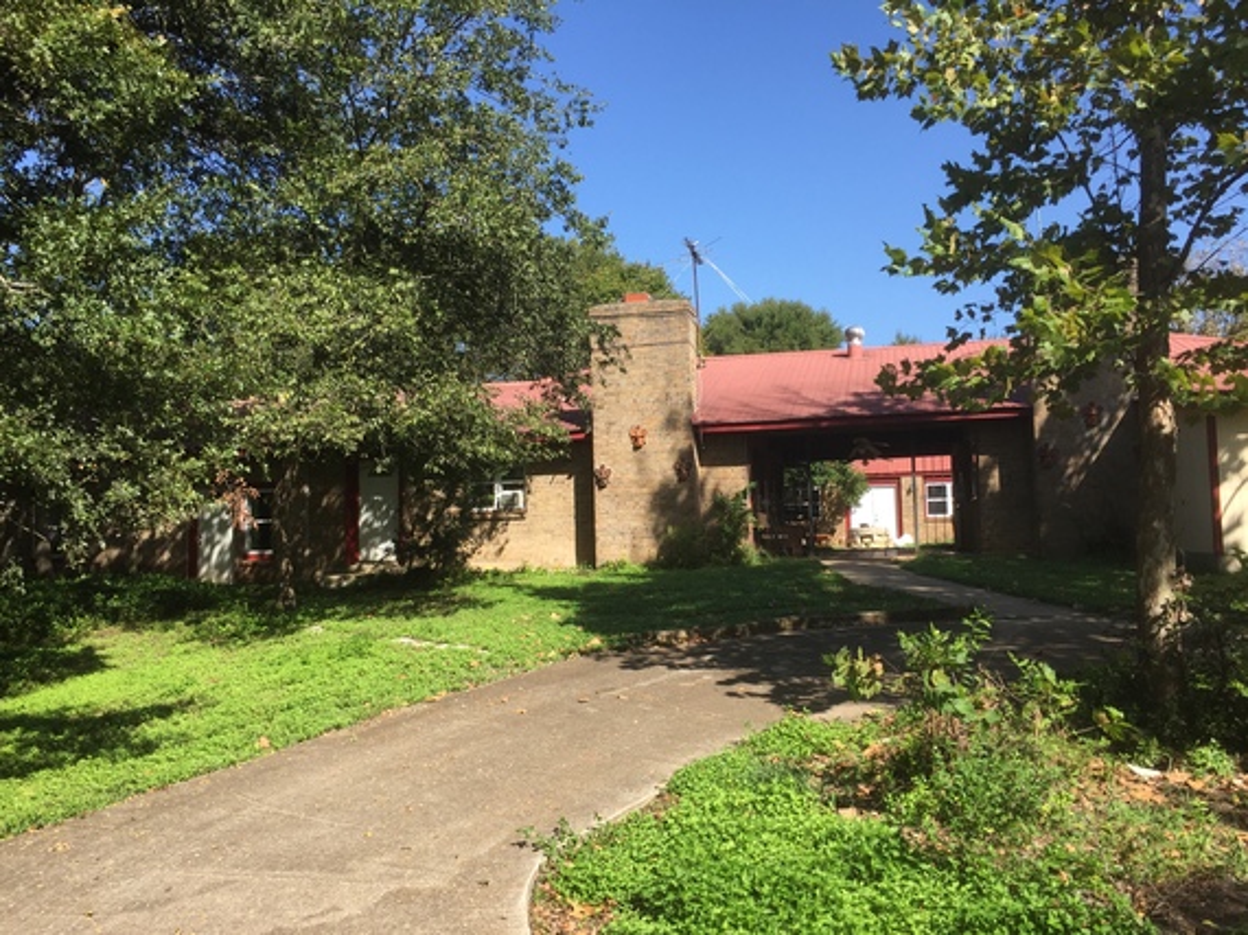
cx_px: 624
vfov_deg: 48.2
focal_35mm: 29
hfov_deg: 61.7
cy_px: 468
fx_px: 1045
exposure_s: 1/989
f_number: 2.2
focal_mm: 4.15
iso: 32
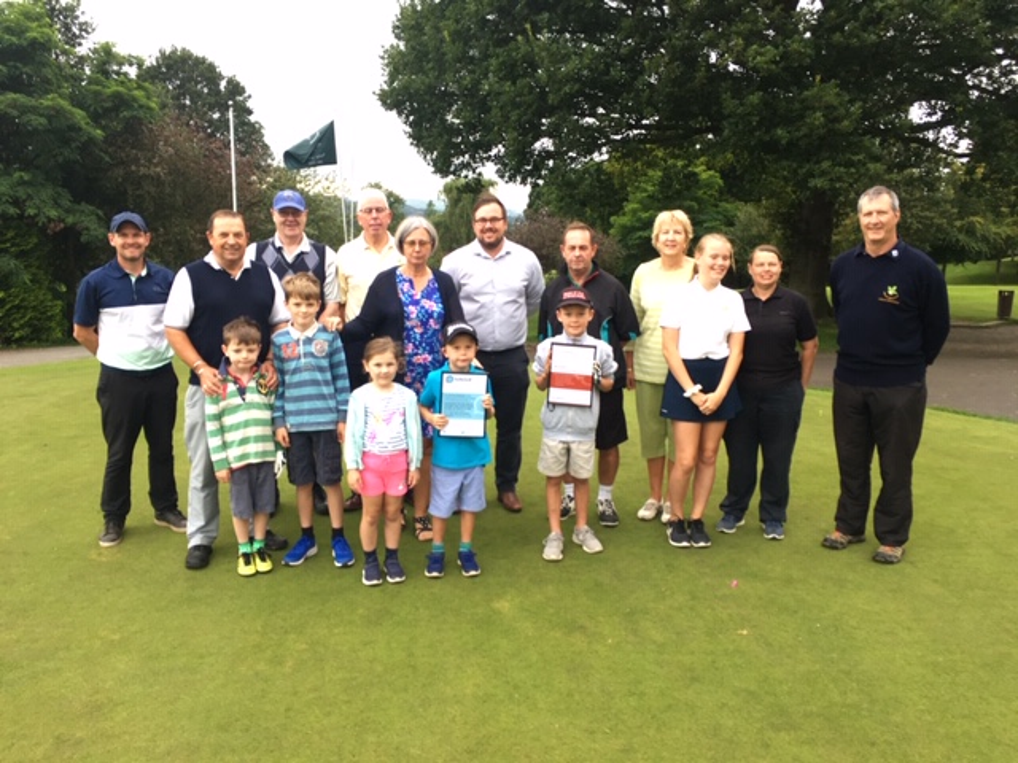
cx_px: 509
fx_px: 853
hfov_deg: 61.7
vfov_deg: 48.2
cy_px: 382
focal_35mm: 29
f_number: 2.2
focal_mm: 4.15
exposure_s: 1/100
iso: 32
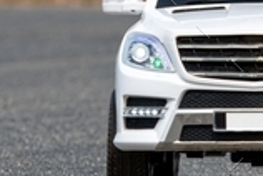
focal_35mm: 782
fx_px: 5724
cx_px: 278
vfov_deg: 1.8
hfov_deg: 2.6
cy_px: -57
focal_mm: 140
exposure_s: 1/800
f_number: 4.5
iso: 100
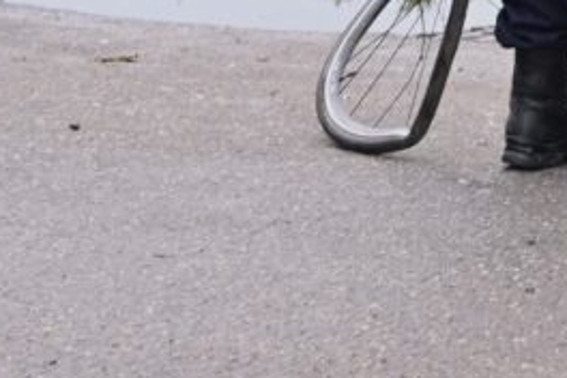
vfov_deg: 5.5
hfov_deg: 8.4
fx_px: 3843
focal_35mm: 244
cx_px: 662
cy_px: -319
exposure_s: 1/125
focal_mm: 63
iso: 800
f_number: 8
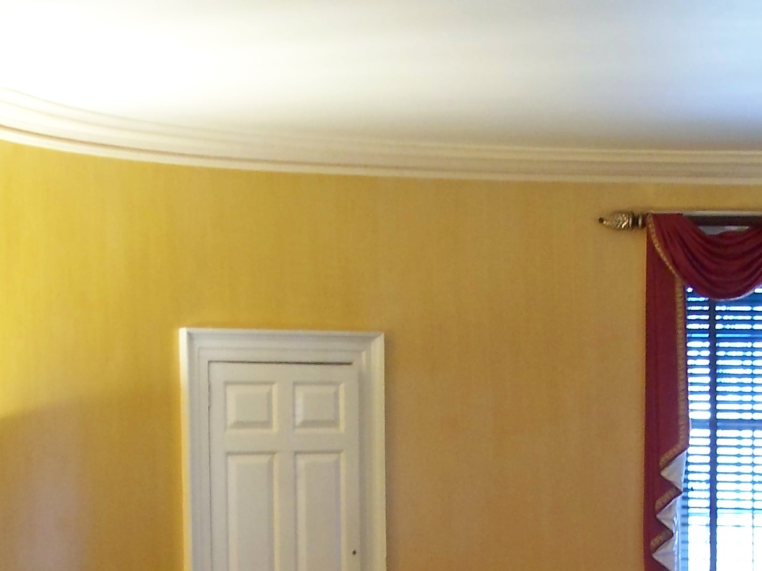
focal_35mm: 98
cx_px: 479
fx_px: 2157
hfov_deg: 20.0
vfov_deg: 14.6
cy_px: 667
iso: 200
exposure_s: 1/25
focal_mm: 7.8
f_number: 2.8
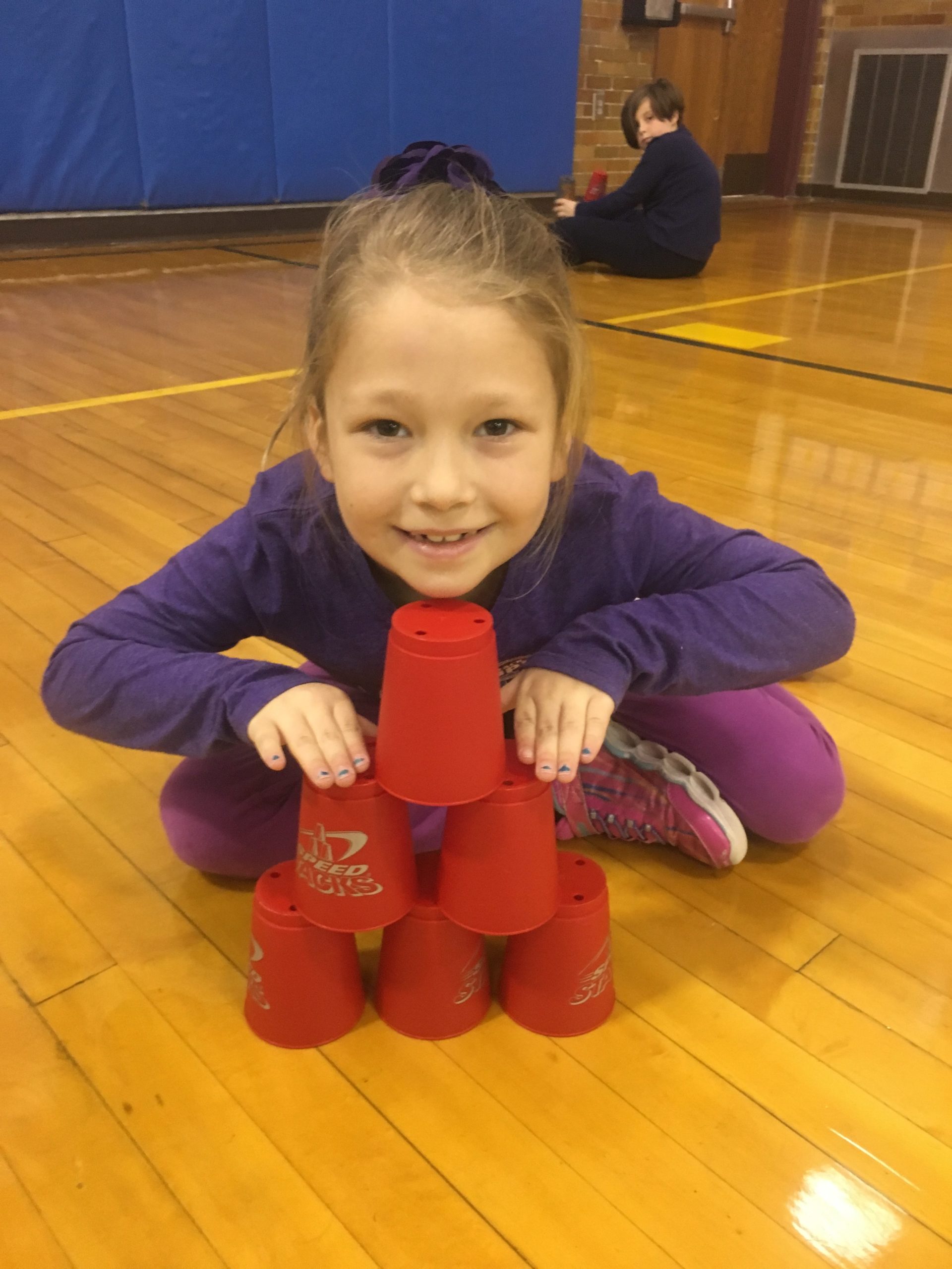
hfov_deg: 48.2
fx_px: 1063
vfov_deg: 61.7
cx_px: 476
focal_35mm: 29
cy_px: 634
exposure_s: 1/30
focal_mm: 4.15
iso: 250
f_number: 2.2
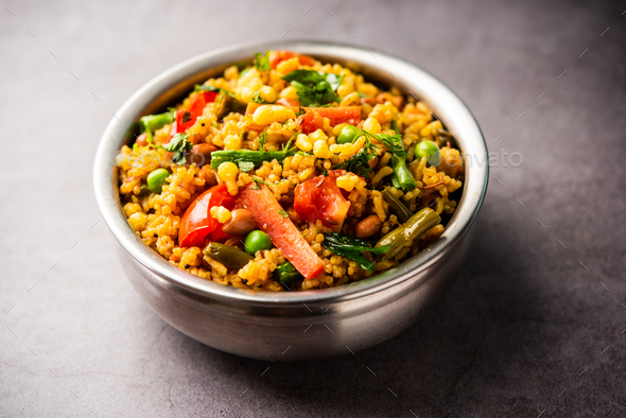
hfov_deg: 33.4
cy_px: 209
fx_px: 1044
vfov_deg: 22.6
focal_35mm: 60
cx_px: 313
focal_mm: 60
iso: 100
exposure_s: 1/125
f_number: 4.5
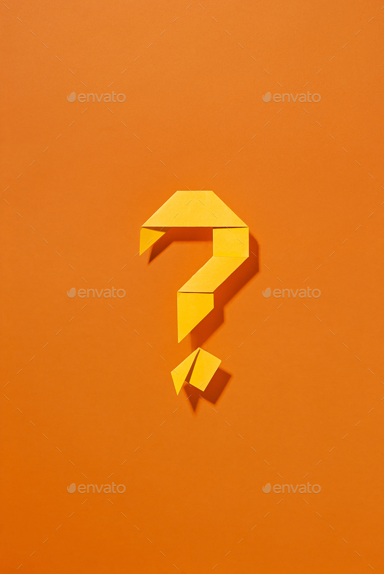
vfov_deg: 27.0
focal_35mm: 75
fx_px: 1196
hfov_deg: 18.2
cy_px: 287
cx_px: 192
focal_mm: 50
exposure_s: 1/100
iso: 100
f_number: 9
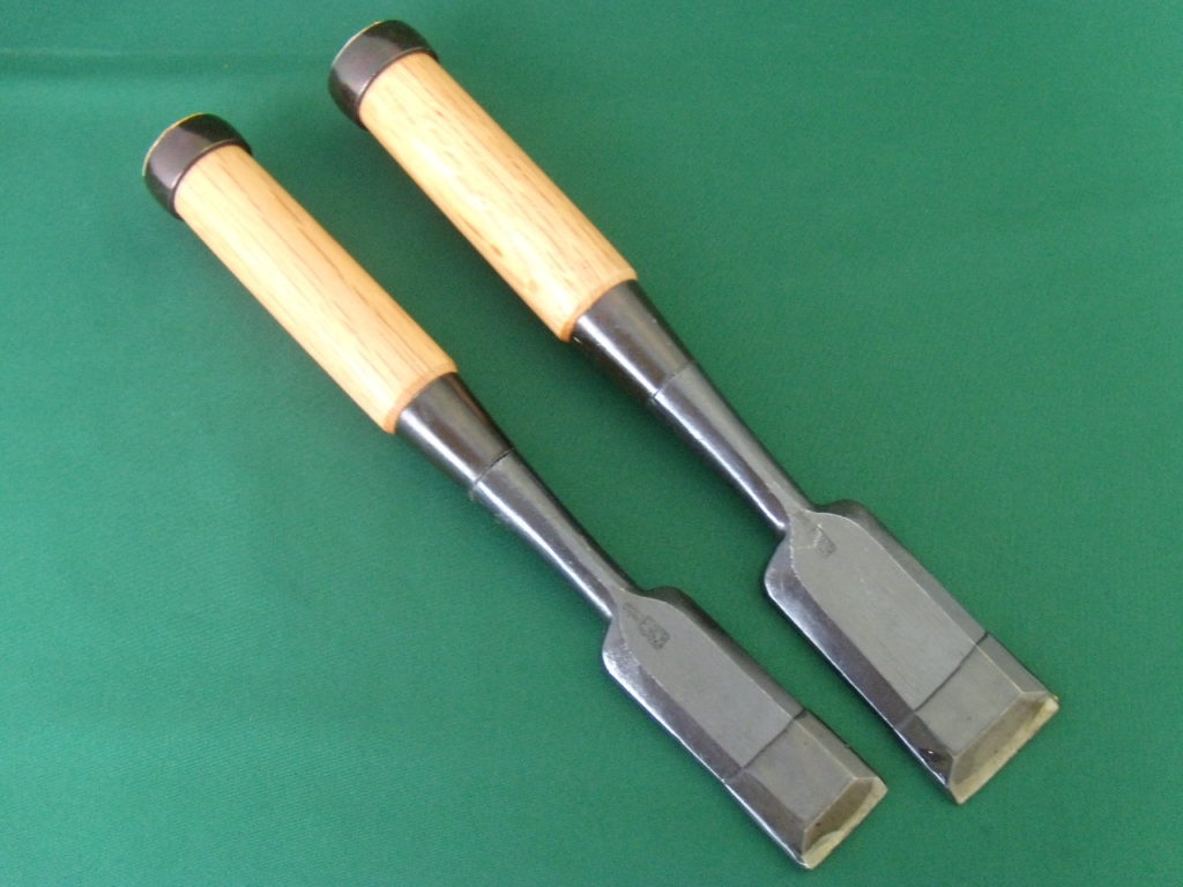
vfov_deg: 39.7
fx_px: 1230
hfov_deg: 51.4
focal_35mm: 36
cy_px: 444
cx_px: 592
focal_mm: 6.4
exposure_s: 1/13
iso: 400
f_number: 3.6
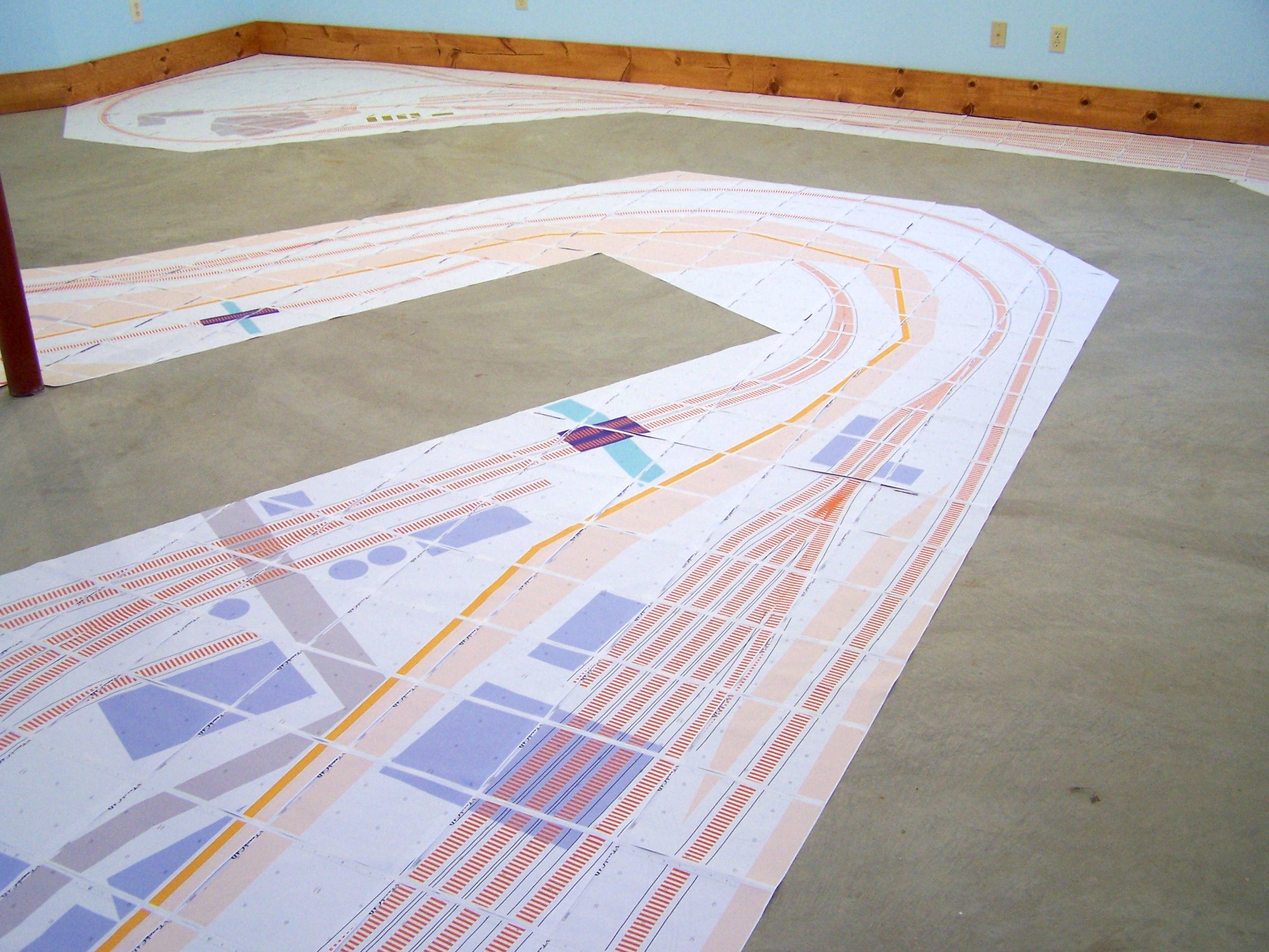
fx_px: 1393
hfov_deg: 49.0
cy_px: 476
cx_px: 634
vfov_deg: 37.7
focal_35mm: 38
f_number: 2.8
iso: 140
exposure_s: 1/30
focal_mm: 6.3
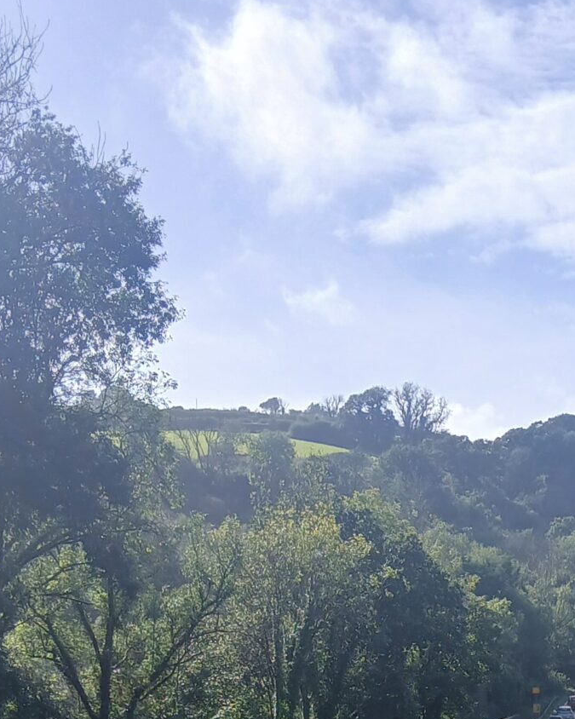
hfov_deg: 19.4
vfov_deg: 22.2
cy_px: 935
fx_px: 1638
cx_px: 564
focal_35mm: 77
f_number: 1.8
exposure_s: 1/564
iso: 20
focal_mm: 3.98
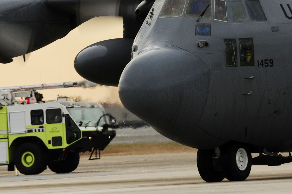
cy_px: 15
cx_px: 161
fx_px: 4229
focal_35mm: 522
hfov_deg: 4.0
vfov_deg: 2.6
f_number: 8
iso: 200
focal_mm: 150
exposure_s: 1/250
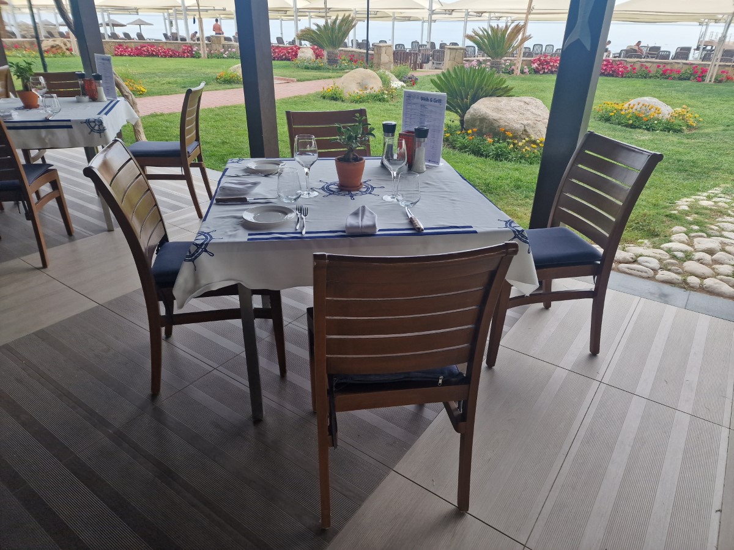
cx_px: 367
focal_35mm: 23
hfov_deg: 73.9
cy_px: 275
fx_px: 488
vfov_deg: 58.9
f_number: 1.8
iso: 50
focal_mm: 6.4
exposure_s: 1/180
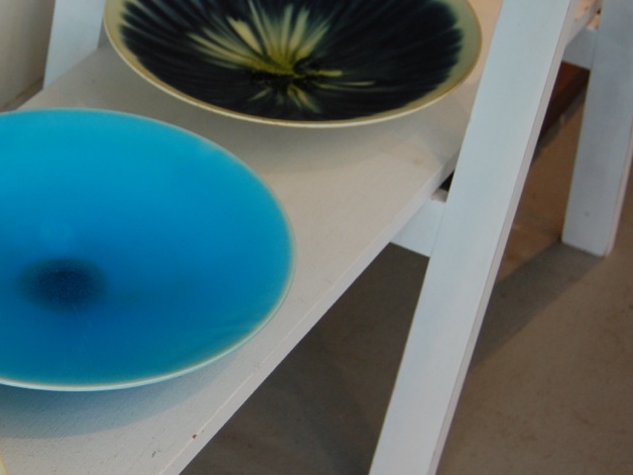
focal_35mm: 91
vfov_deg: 16.2
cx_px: 25
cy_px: 314
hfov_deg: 20.9
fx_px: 1664
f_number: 4.5
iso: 400
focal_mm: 31
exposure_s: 1/60
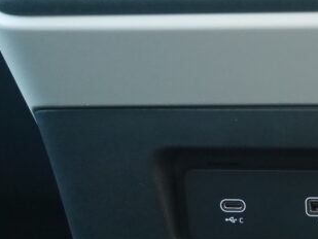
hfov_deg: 24.3
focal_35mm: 76
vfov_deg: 19.4
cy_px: 155
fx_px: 698
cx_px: 332
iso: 1250
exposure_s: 1/60
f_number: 3.5
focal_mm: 14
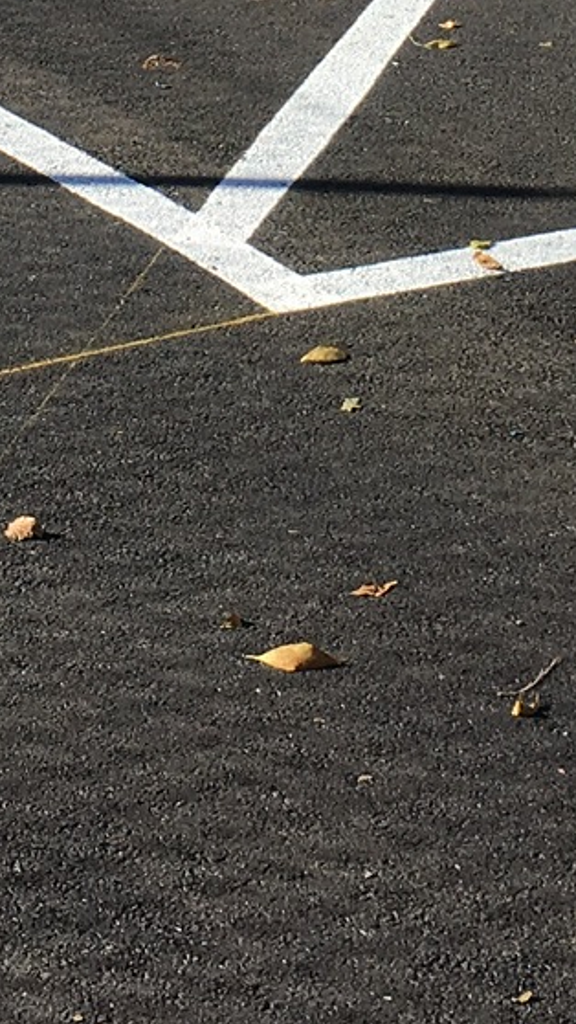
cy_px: -237
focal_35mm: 116
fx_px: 3149
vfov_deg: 17.5
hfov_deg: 10.4
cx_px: 161
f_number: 2.2
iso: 25
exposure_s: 1/1040
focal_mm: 4.15
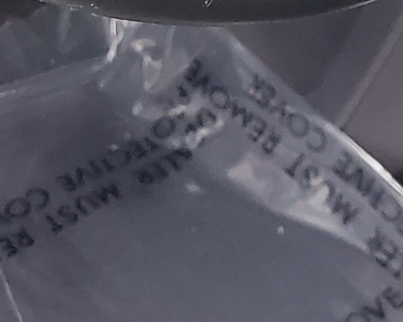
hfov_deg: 11.8
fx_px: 1944
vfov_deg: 8.8
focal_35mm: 163
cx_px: 200
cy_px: -399
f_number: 1.5
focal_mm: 4.3
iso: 250
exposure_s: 1/120
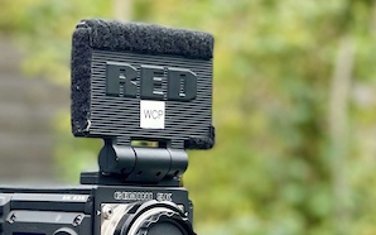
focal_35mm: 182
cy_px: 259
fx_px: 1864
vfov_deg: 7.2
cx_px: 26
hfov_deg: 11.4
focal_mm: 7.5
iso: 50
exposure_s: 1/121
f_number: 2.2
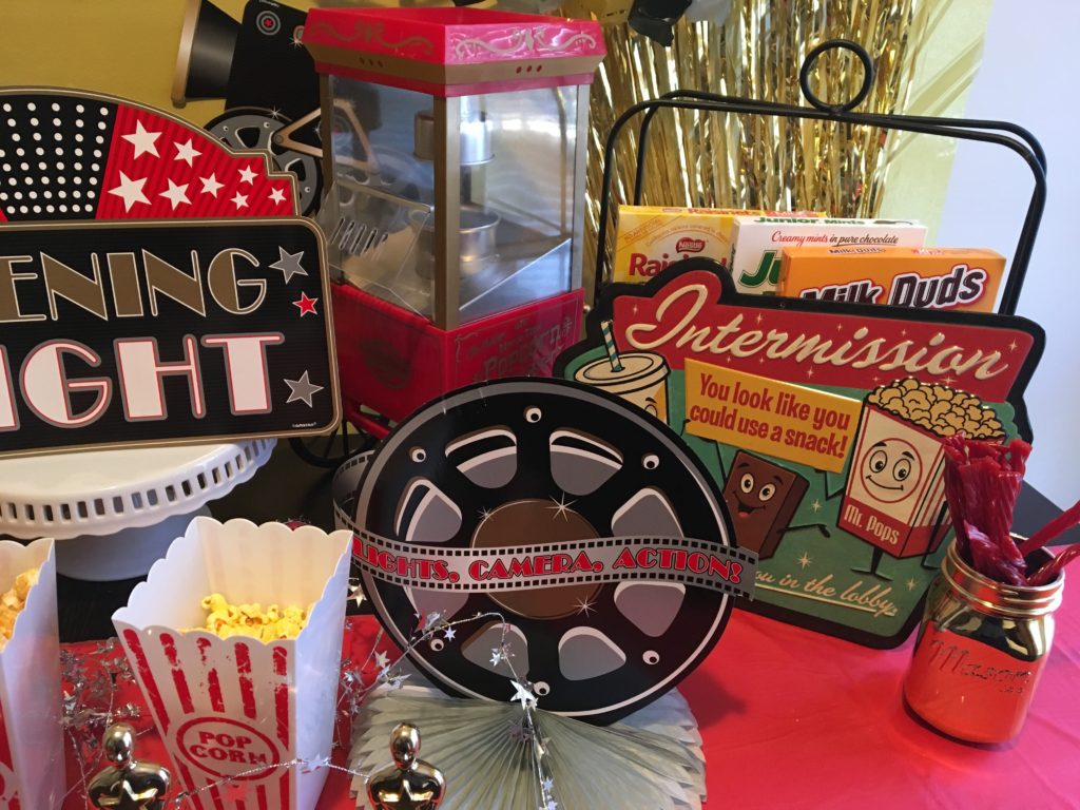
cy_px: 405
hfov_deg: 61.7
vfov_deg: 48.2
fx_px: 905
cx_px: 540
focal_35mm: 29
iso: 200
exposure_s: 1/24
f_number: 2.2
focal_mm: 4.15
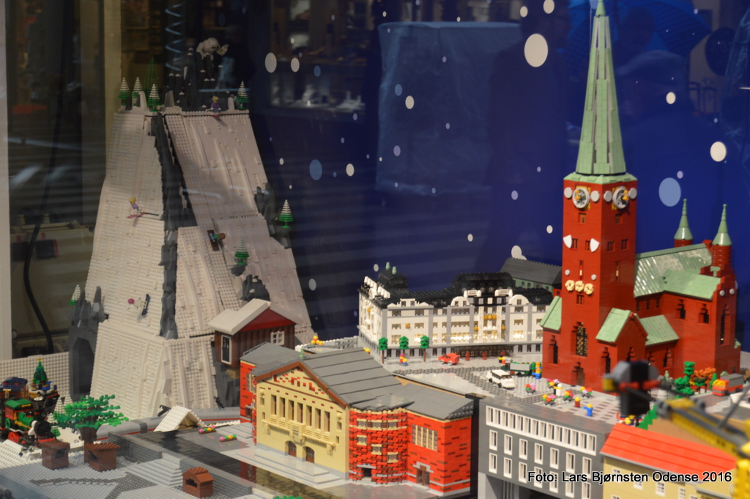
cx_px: 375
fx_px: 1717
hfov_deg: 24.6
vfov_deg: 16.5
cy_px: 250
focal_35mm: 82
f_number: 5.6
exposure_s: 1/60
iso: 400
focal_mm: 55
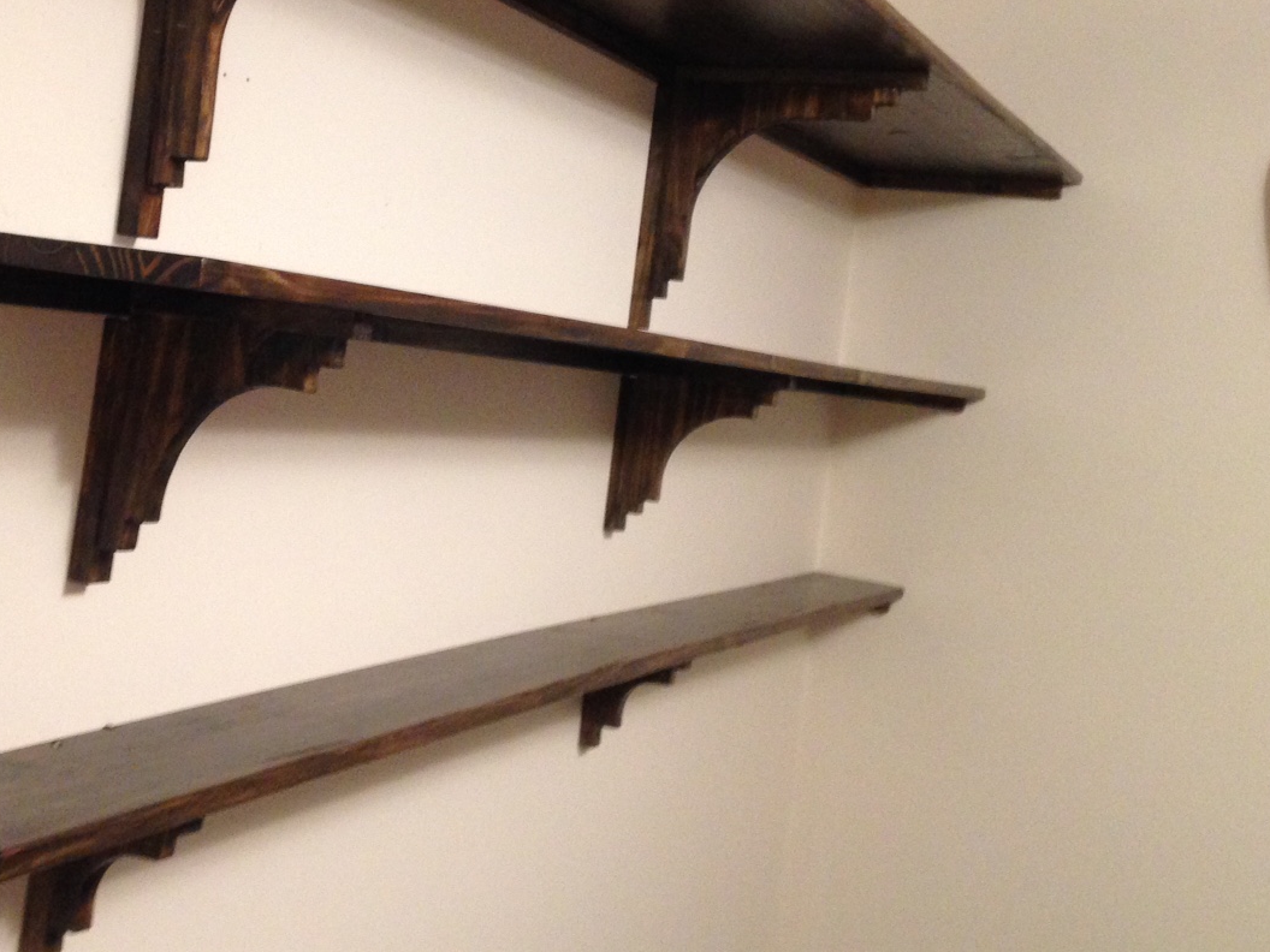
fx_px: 1871
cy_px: 274
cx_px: 437
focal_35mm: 51
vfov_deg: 28.3
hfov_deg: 37.1
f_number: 2.4
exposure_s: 1/20
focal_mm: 4.12
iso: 250
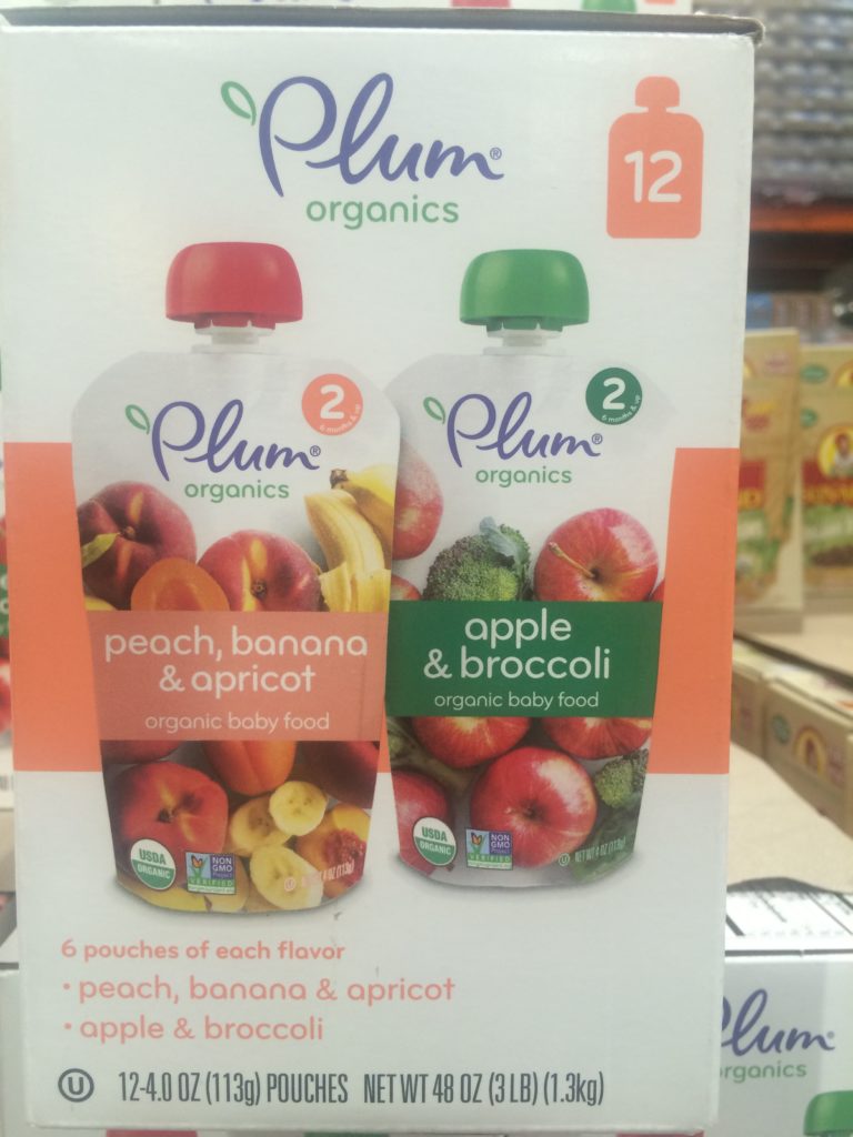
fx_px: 953
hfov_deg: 48.2
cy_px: 568
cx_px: 426
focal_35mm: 29
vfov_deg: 61.7
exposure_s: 1/30
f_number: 2.2
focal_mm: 4.15
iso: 80
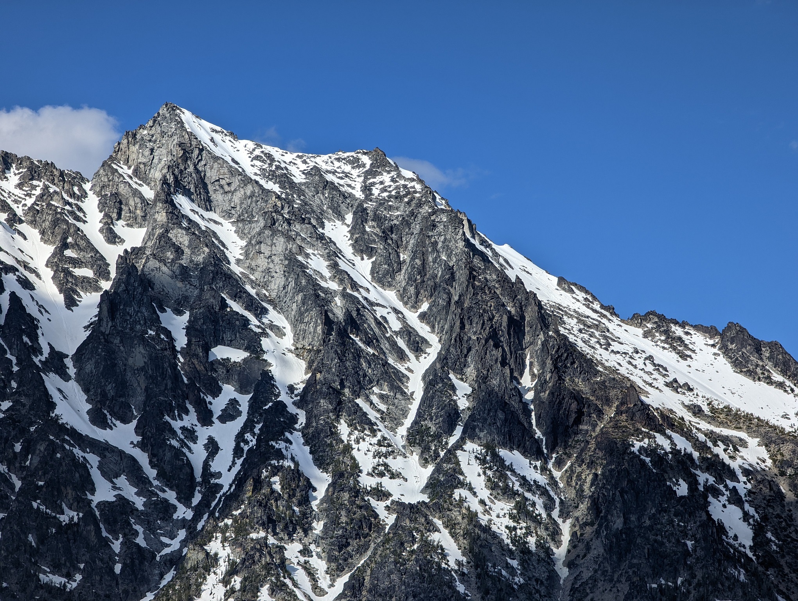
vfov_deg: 14.3
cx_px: 399
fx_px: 2401
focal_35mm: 104
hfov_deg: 18.9
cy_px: 300
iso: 31
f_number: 3.5
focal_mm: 19
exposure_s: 1/1008
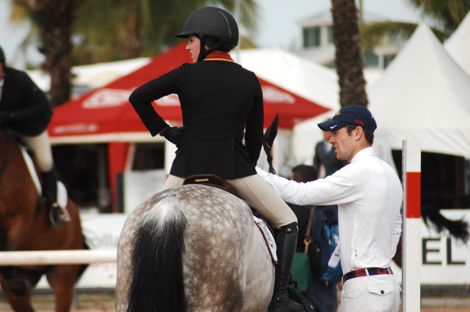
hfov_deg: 6.3
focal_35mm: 330
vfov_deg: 4.2
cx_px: 235
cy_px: 156
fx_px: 4303
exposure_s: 1/2000
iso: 500
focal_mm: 220
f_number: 5
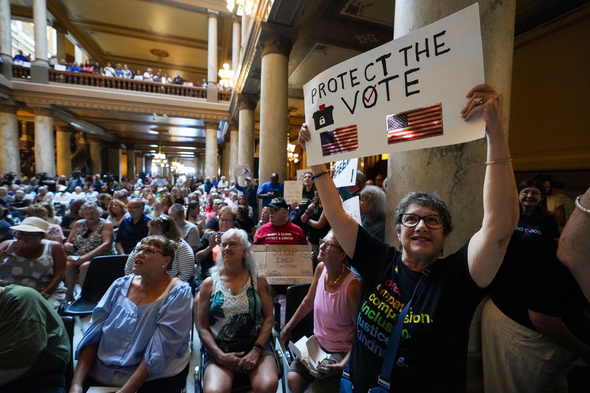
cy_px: 196
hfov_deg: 96.7
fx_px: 262
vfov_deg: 73.7
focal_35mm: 16
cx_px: 295
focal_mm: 16
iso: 4000
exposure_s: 1/160
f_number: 3.5
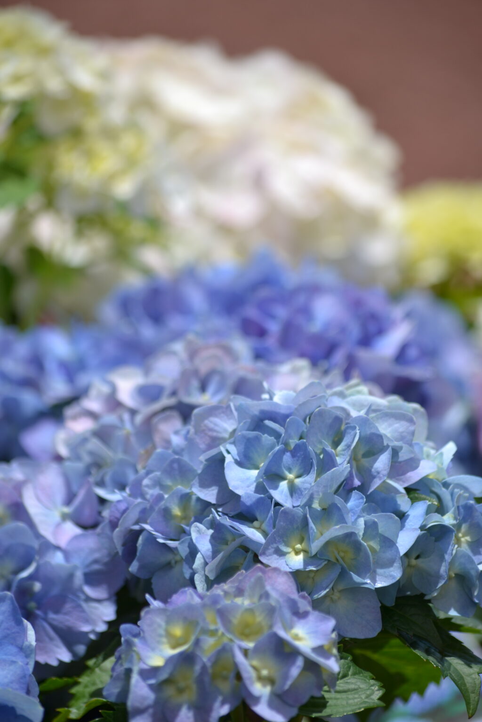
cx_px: 241
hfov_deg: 4.7
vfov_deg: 7.0
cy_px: 361
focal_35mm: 292
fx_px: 5874
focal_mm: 195
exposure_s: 1/400
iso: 100
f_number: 5
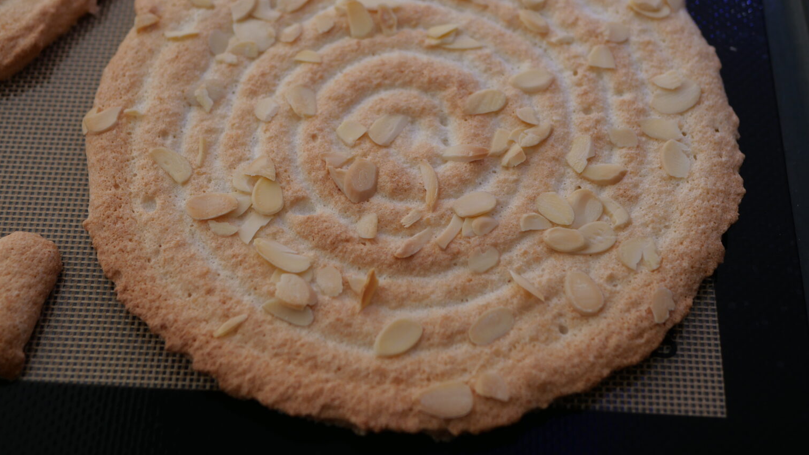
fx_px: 1180
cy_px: 150
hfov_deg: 37.8
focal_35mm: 55
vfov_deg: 21.8
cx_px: 402
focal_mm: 25
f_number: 2.8
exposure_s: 1/250
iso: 200
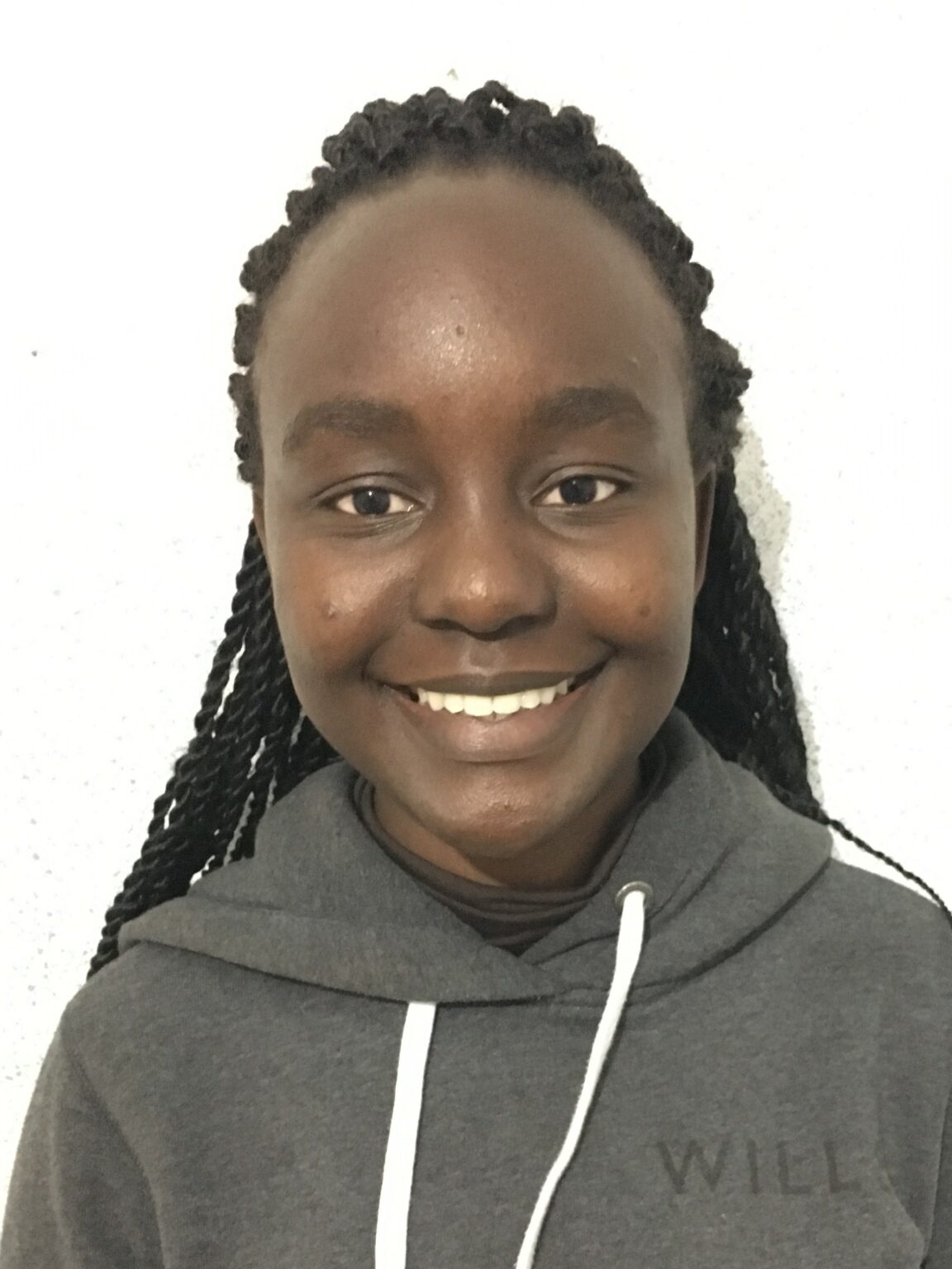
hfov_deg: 48.2
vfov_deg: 61.7
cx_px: 476
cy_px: 634
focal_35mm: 29
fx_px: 1063
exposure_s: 1/17
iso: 1000
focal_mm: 4.15
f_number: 2.2
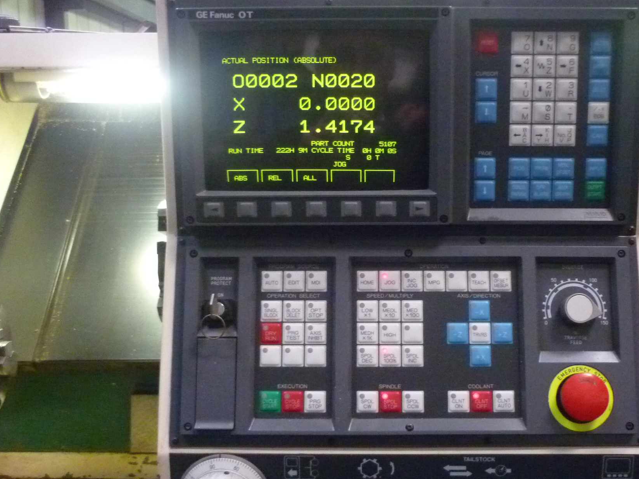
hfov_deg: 45.6
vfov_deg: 35.0
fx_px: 757
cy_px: 290
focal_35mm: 41
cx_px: 370
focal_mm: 5.5
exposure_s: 1/20
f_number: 2.8
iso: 800
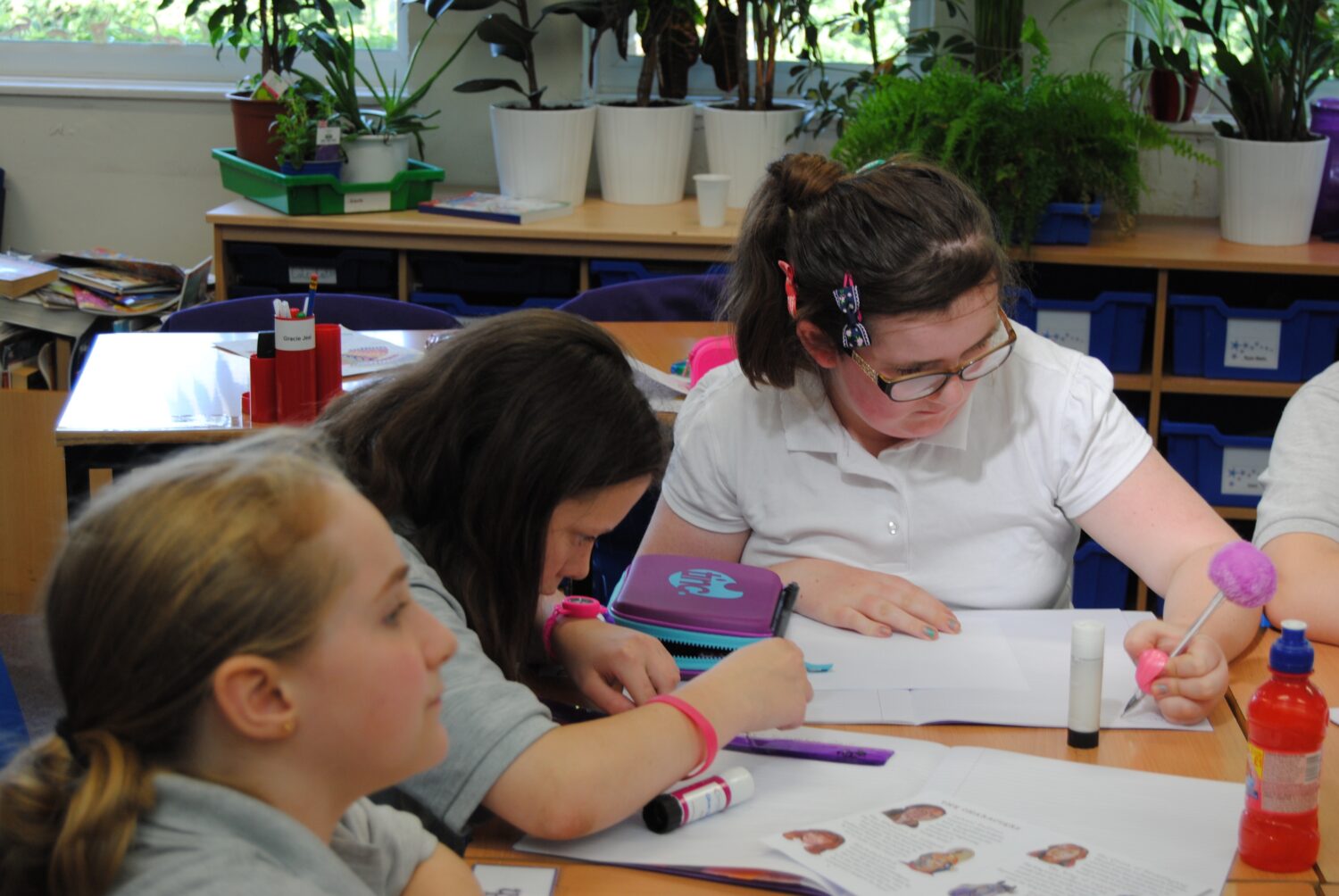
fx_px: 2514
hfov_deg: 29.8
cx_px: 670
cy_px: 448
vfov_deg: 20.2
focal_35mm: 68
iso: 200
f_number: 5.3
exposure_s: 1/40
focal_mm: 45
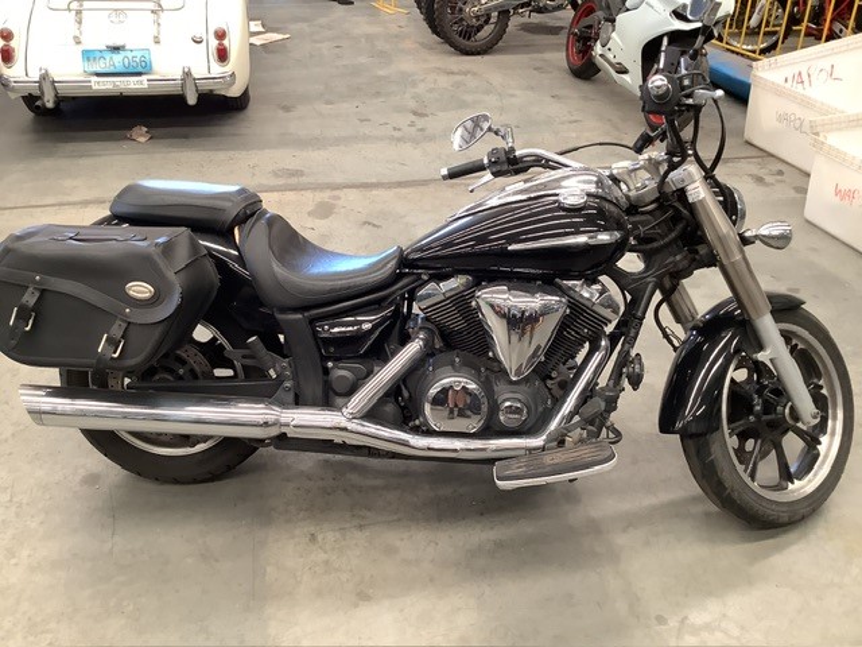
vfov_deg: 45.4
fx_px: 772
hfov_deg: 58.4
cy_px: 324
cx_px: 431
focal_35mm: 31
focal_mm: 3.3
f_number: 2.4
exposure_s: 1/50
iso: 160
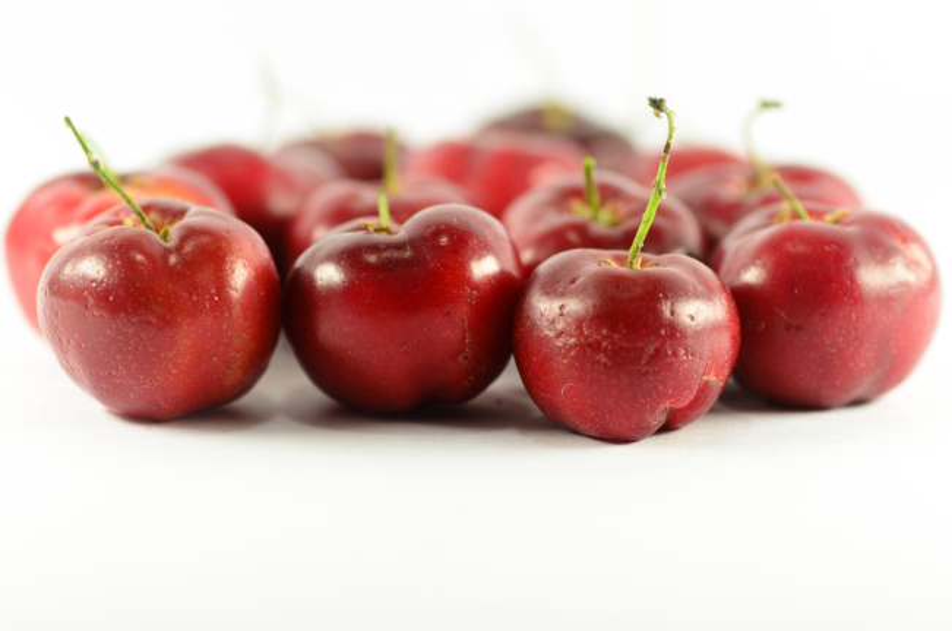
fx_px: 3562
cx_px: 476
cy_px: 316
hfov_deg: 15.2
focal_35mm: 135
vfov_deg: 10.1
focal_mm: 90
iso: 100
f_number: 7.1
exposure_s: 1/50
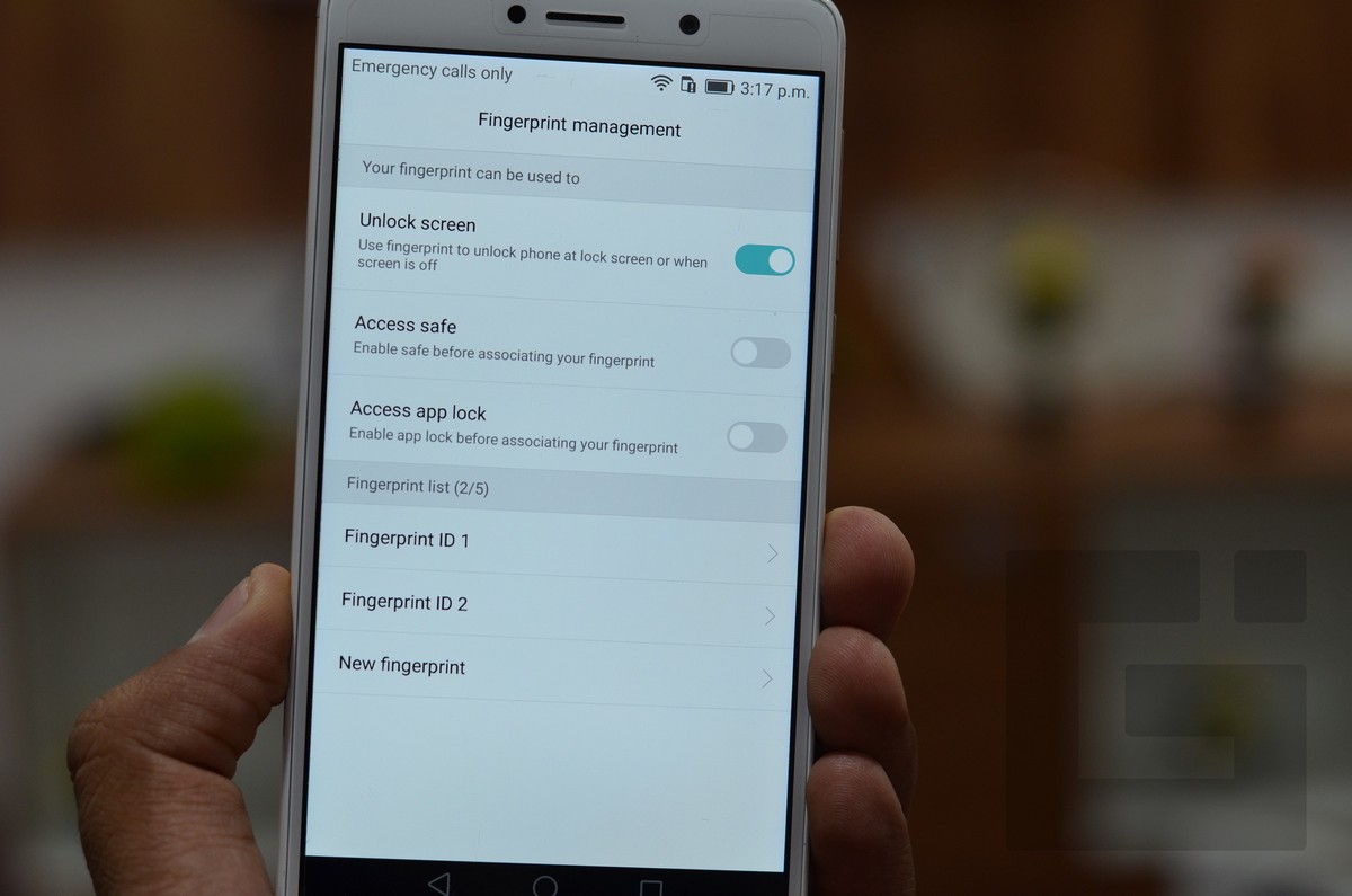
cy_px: 448
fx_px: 2811
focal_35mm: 75
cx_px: 676
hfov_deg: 27.0
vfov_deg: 18.1
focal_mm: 50
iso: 400
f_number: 4
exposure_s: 1/60
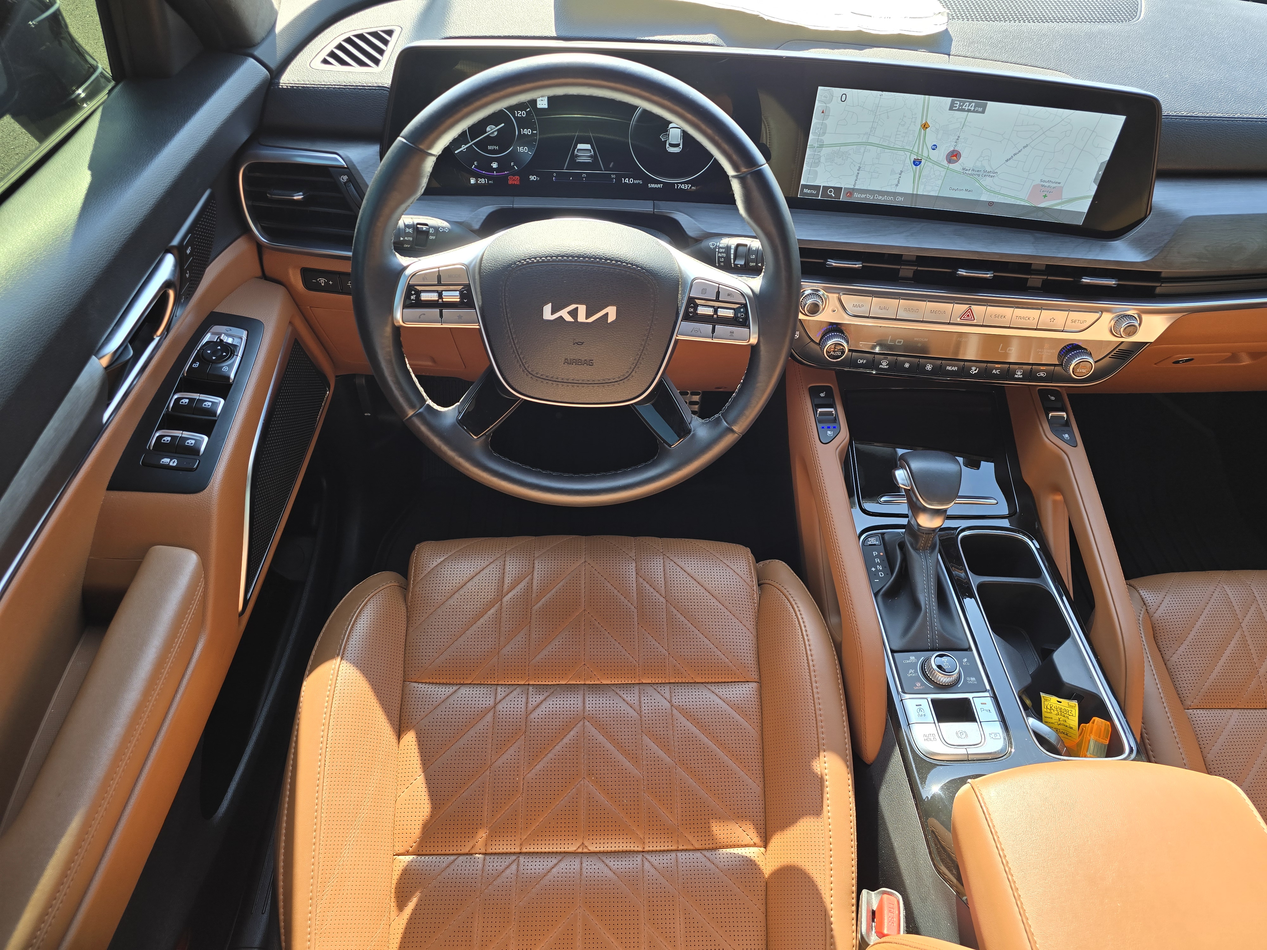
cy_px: 475
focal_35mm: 23
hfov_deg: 73.9
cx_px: 634
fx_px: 842
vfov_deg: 58.9
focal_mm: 6.3
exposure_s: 1/180
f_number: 1.7
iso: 32
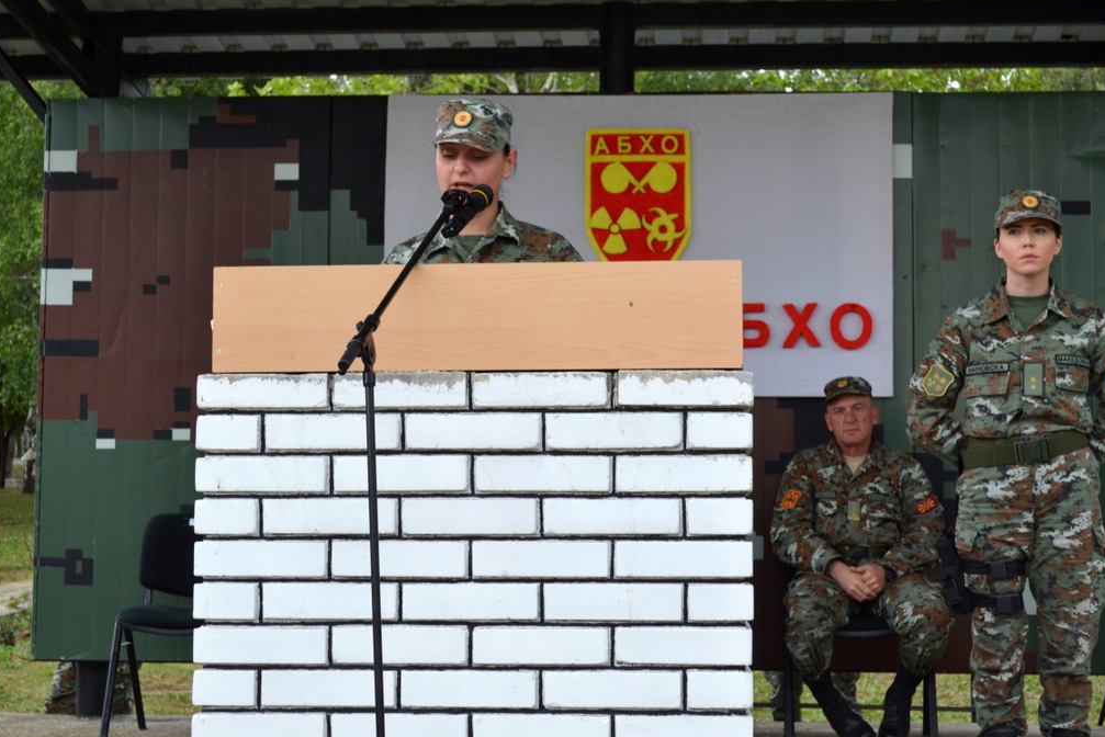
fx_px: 1873
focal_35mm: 61
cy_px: 366
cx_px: 554
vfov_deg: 22.3
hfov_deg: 32.9
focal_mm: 40
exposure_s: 1/125
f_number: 5.6
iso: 250
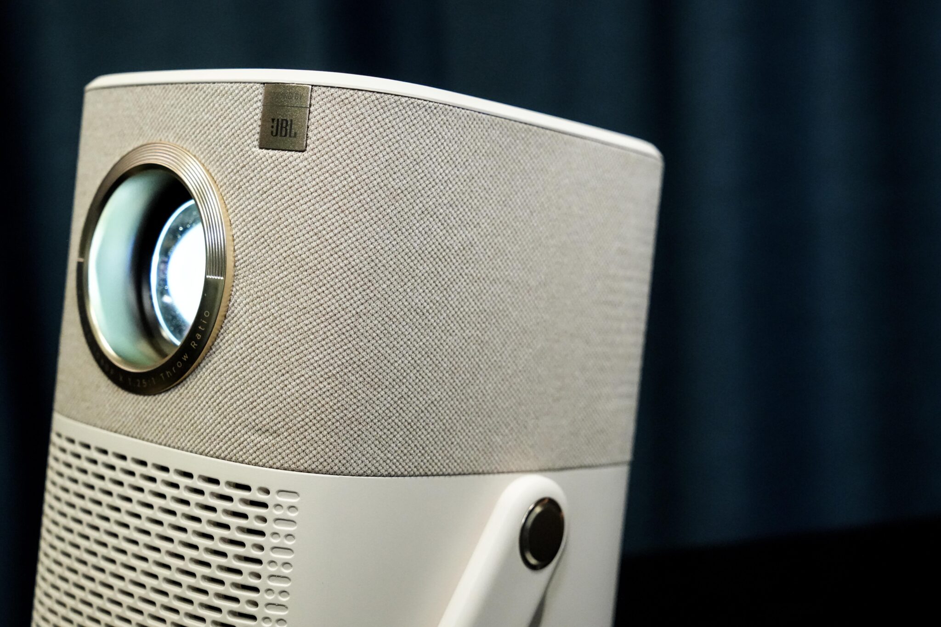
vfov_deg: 26.5
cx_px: 470
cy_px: 314
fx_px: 1333
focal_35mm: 51
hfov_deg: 38.9
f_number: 6.3
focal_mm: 51
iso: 8000
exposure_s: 1/125
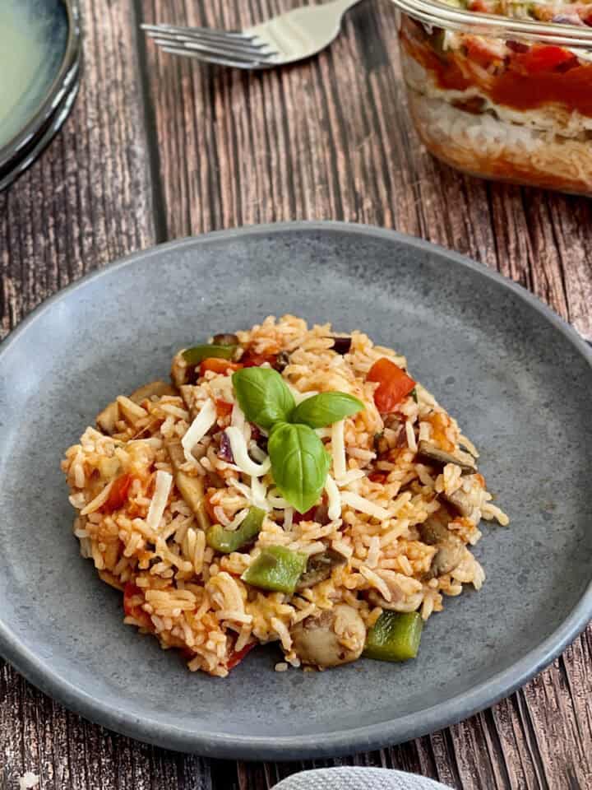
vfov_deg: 30.3
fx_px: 1459
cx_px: 296
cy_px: 395
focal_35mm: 64
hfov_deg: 22.9
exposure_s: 1/121
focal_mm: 7.5
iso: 160
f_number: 2.2
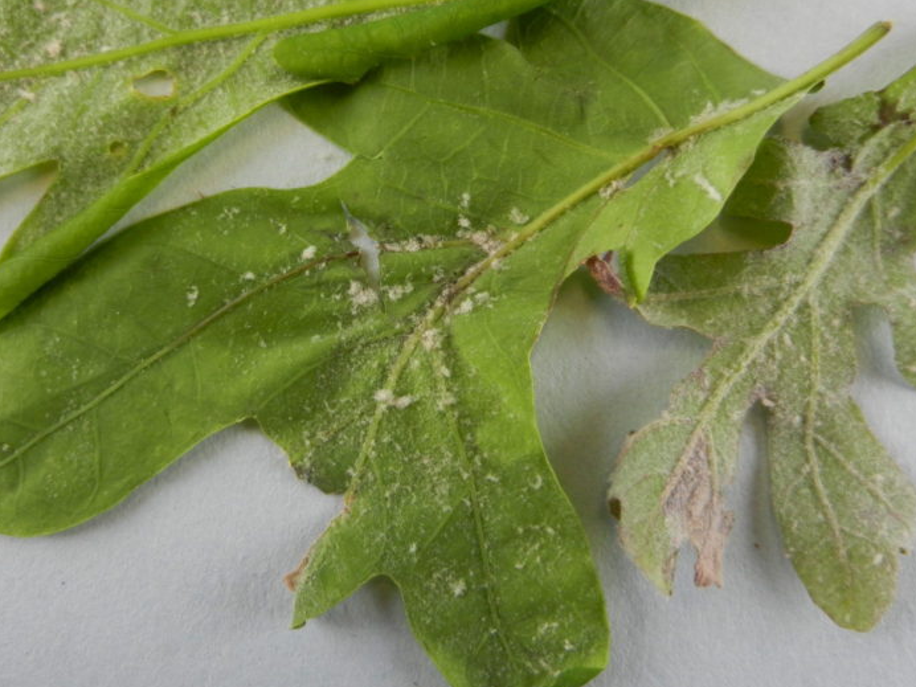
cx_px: 394
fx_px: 979
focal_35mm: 37
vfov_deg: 38.4
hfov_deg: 50.0
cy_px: 252
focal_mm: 4.5
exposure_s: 1/40
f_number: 3.5
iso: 160
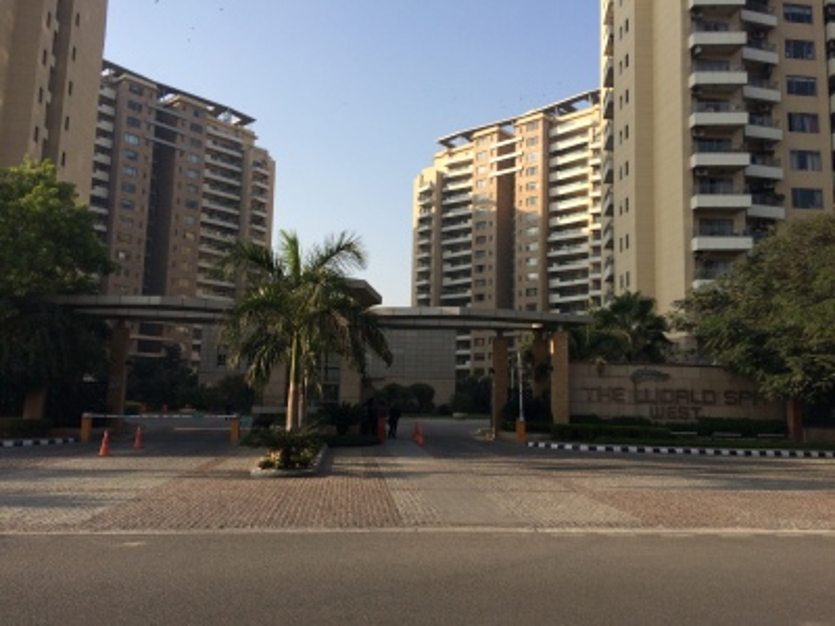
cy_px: 313
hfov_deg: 61.7
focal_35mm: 29
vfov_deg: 48.2
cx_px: 418
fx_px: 700
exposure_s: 1/1580
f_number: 2.2
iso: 32
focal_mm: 4.15
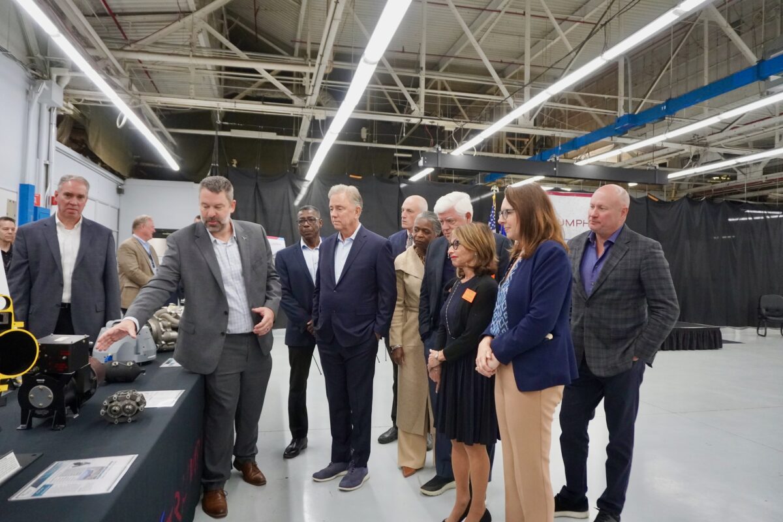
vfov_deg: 50.4
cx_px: 392
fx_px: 555
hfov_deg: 70.4
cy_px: 261
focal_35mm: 26
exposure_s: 1/160
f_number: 4
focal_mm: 17
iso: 3200
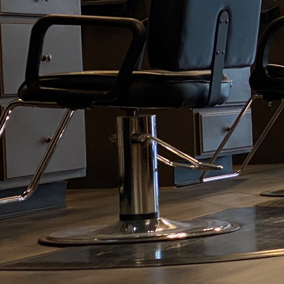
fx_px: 1661
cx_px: 511
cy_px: 81
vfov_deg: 9.8
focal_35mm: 179
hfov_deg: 9.3
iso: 125
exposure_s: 1/60
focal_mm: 6
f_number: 2
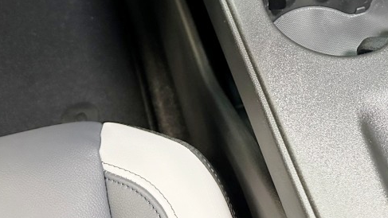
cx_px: 335
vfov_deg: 19.8
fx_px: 566
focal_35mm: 55
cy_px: -80
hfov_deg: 36.0
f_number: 1.78
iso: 800
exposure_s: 1/30
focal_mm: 6.86
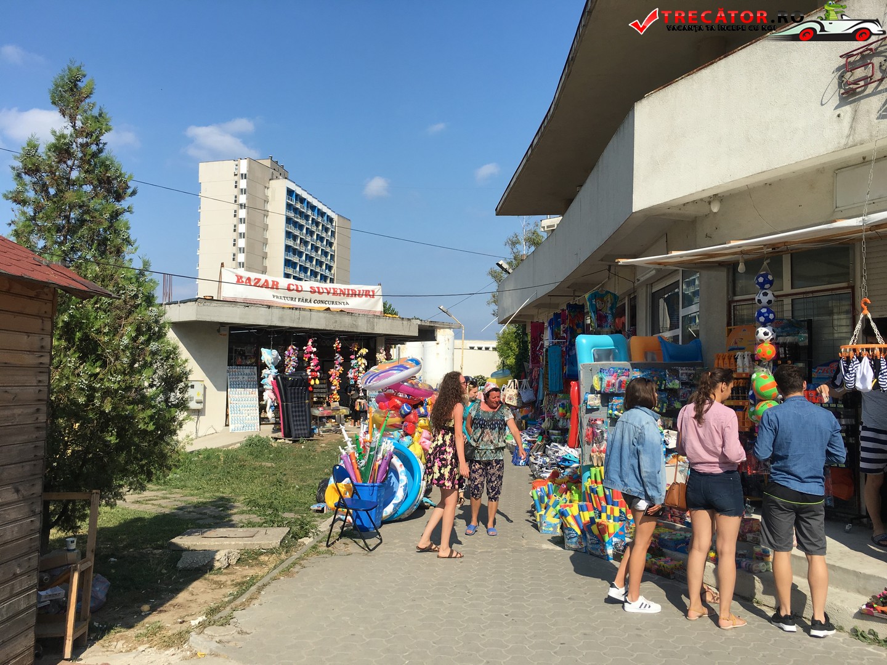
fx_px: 743
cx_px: 444
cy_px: 332
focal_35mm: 29
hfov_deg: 61.7
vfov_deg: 48.2
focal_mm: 4.15
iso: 25
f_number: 2.2
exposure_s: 1/1832
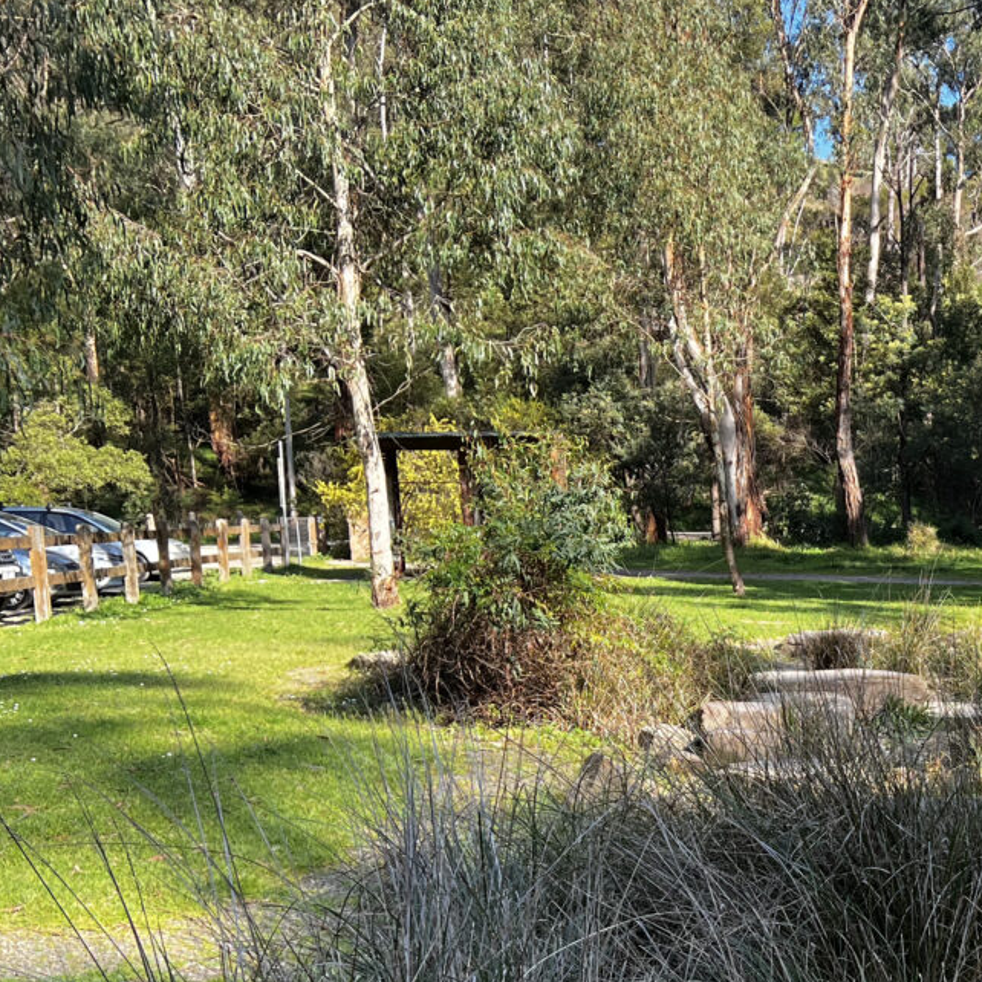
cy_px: 805
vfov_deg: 30.2
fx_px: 1765
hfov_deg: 29.0
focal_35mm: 55
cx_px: 990
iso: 50
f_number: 1.5
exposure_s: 1/533
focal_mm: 5.7
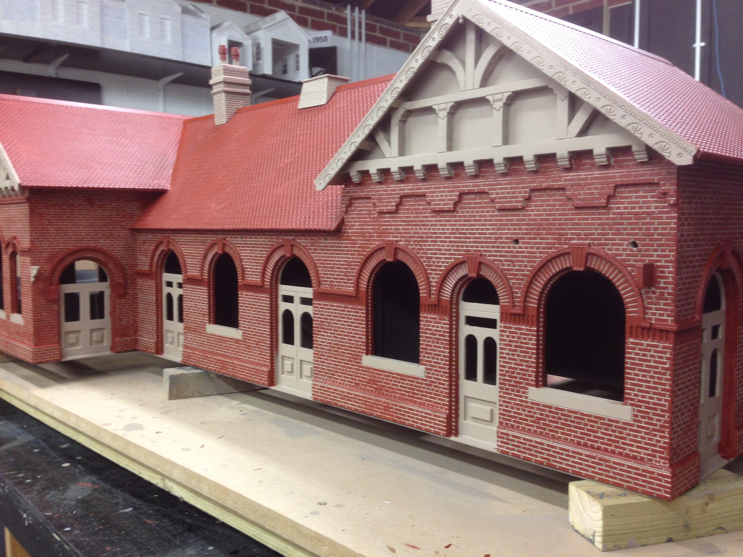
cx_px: 372
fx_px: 708
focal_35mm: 33
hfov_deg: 55.4
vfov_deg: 42.9
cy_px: 278
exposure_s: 1/20
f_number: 2.4
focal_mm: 4.12
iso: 80
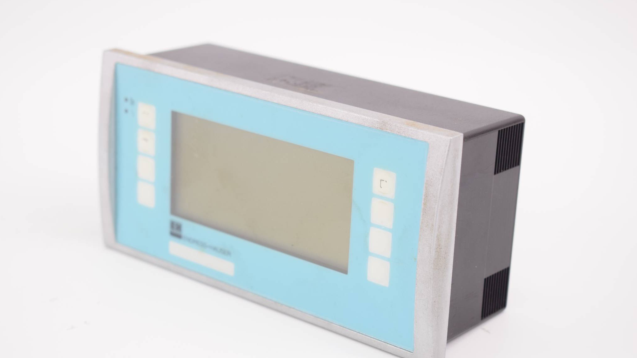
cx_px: 301
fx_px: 1351
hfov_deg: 26.5
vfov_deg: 15.1
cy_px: 194
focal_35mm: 80
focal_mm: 48
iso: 450
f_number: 5.3
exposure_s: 1/90
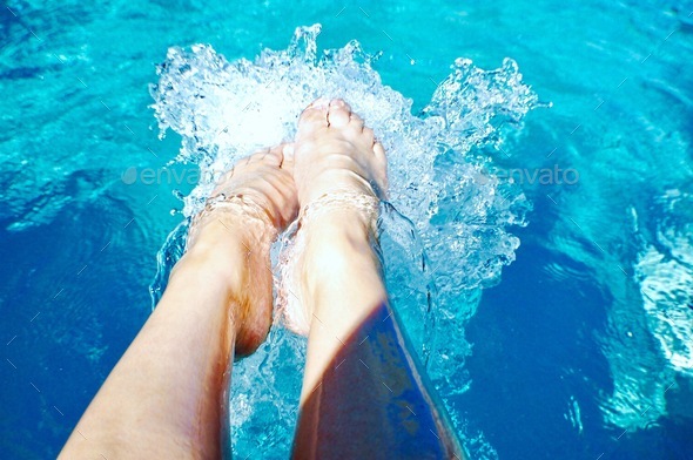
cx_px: 346
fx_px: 1096
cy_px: 230
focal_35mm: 57
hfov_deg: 35.1
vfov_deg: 23.7
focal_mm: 38
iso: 400
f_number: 4.8
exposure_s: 1/1000
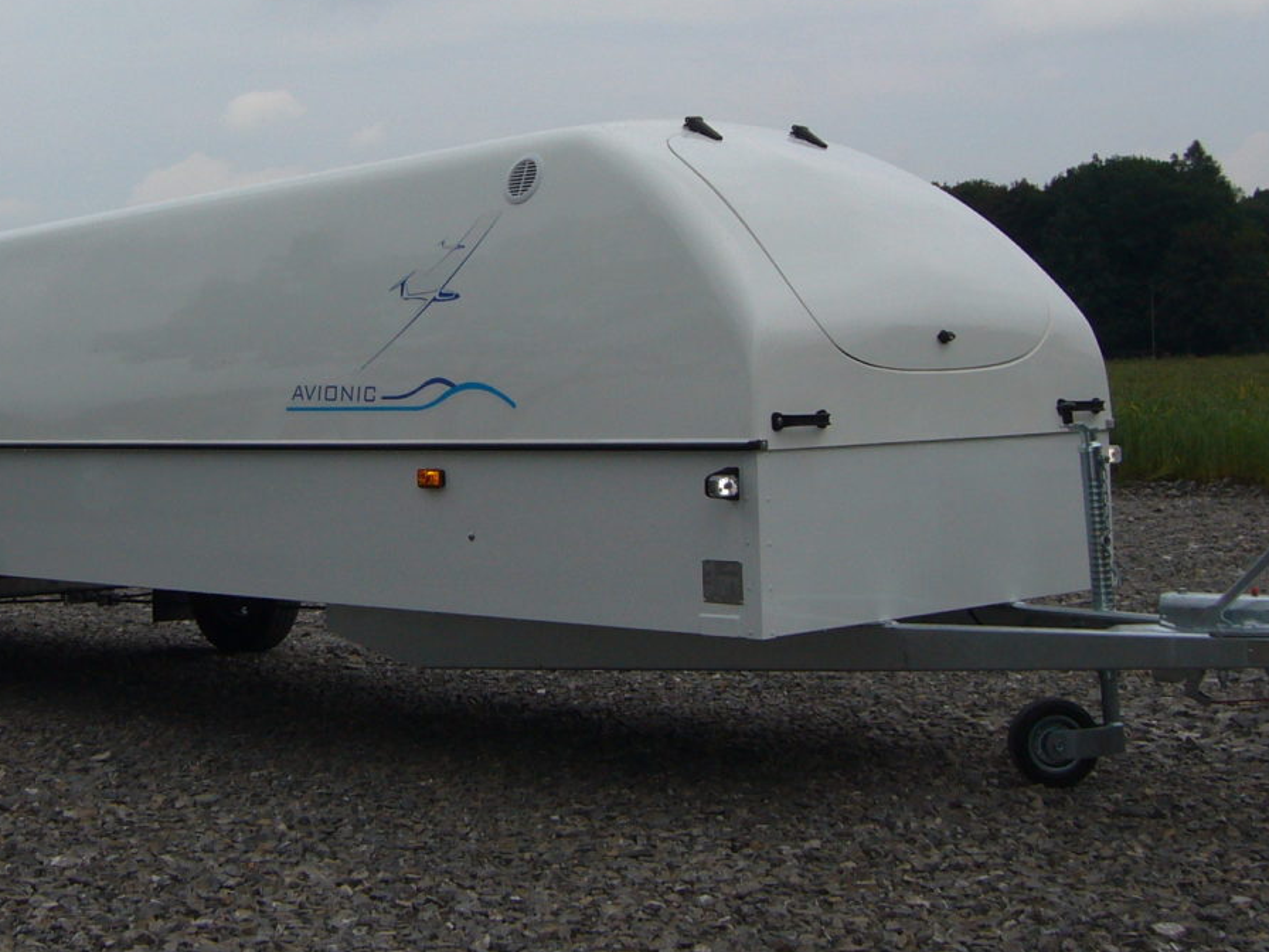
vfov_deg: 24.2
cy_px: 273
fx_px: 2200
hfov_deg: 32.0
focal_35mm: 60
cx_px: 466
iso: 80
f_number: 5.6
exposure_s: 1/500
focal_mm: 5.8
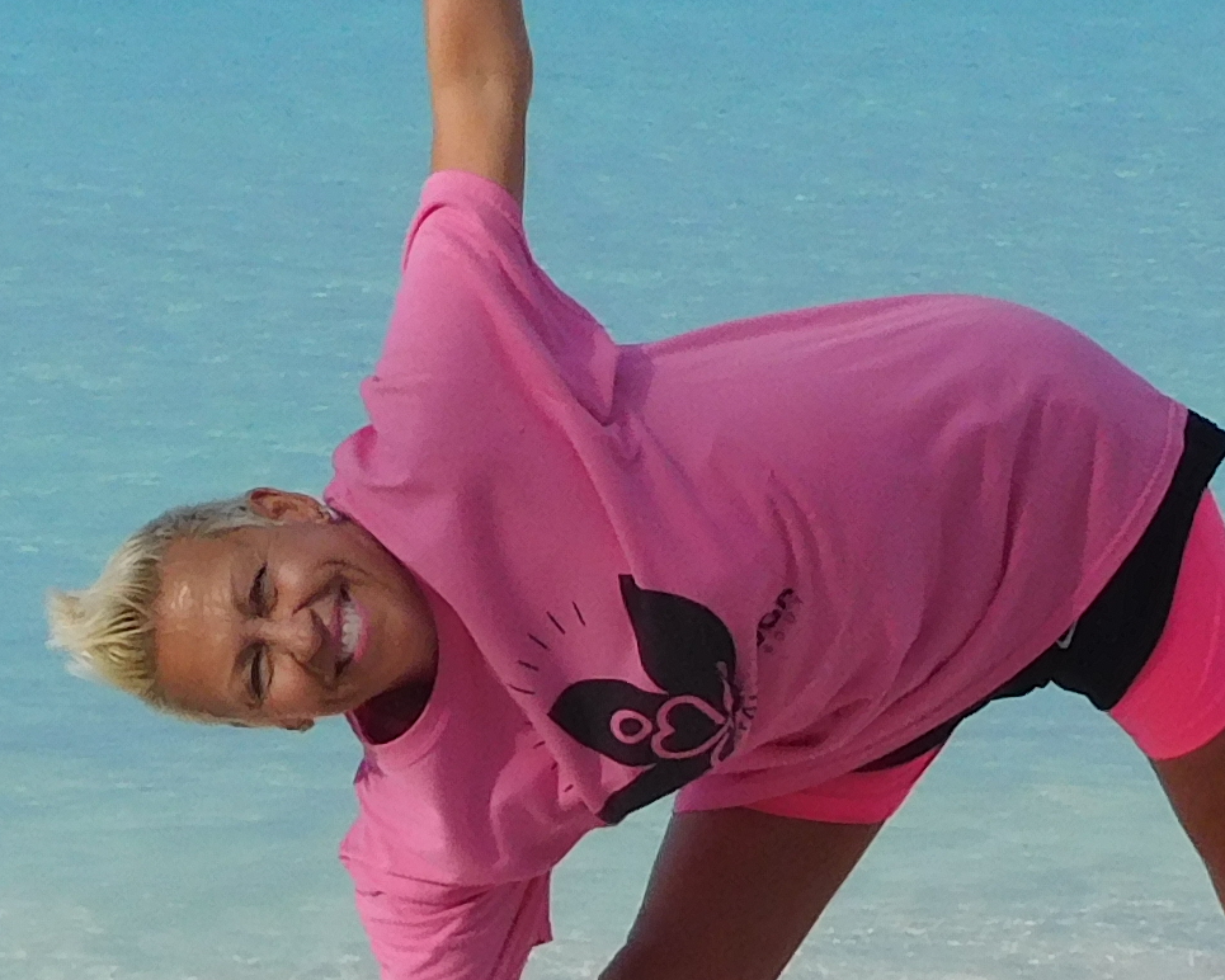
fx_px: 8447
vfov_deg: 6.6
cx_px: 565
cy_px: 547
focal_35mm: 233
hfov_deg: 8.3
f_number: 8.2
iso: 125
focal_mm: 8.9
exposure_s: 1/500
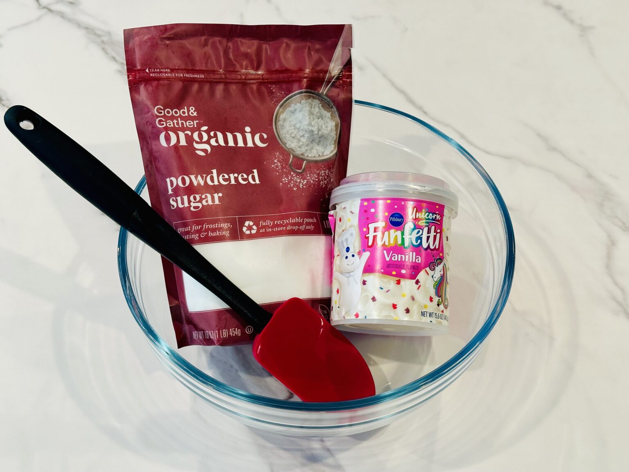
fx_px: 872
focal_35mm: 48
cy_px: 236
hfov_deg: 39.7
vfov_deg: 30.3
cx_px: 314
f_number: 1.78
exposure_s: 1/60
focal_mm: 6.86
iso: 100
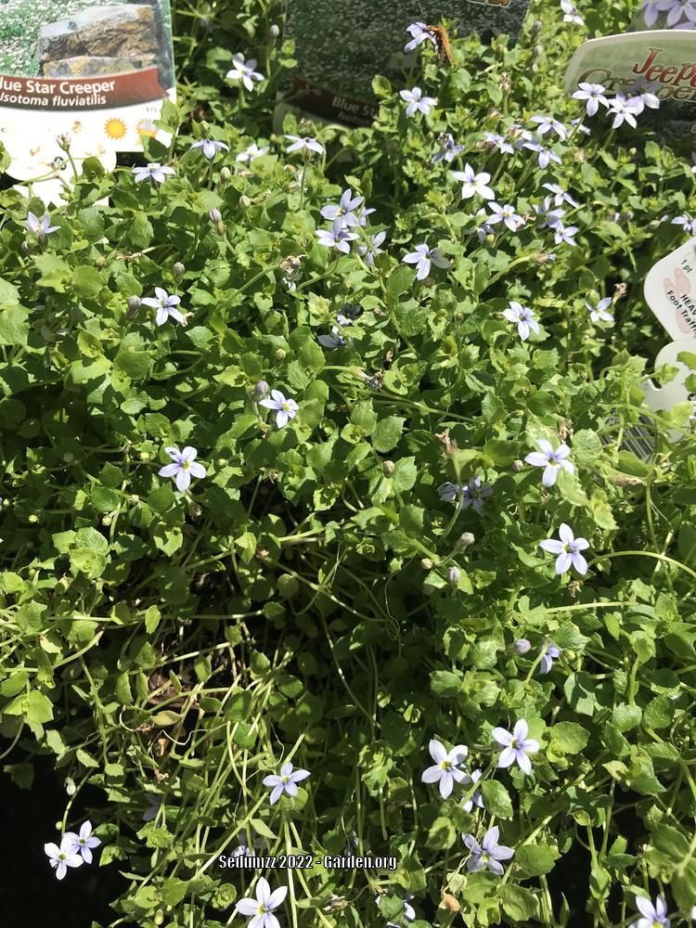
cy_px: 464
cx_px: 348
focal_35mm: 28
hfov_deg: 49.7
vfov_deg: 63.4
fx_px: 751
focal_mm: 3.99
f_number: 1.8
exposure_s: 1/2037
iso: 20
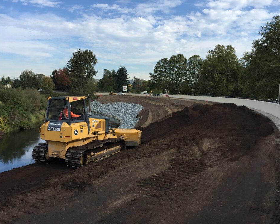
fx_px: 257
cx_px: 131
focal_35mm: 31
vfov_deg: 47.1
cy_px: 115
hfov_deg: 57.1
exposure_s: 1/1412
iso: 32
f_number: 2.2
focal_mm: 4.15
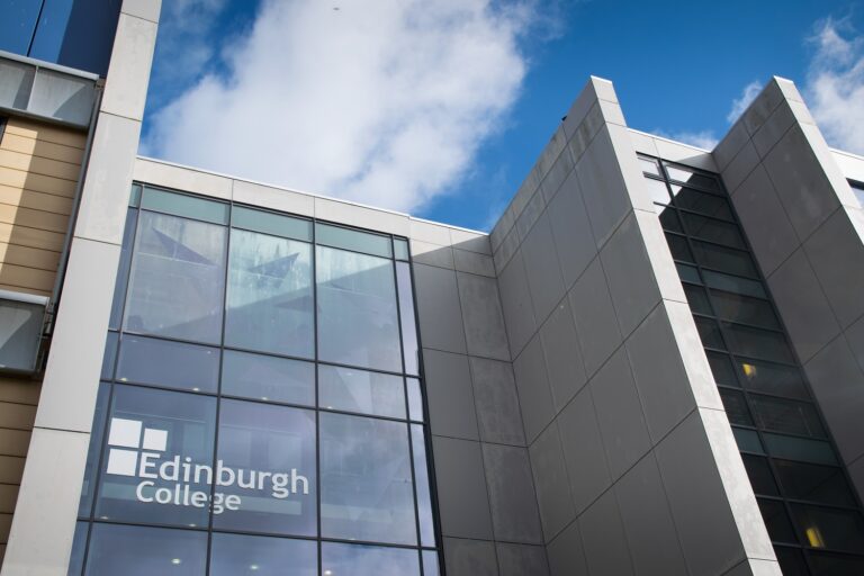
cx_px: 432
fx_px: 936
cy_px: 288
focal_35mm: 39
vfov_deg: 34.2
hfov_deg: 49.6
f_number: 11
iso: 100
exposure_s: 1/200
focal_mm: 26
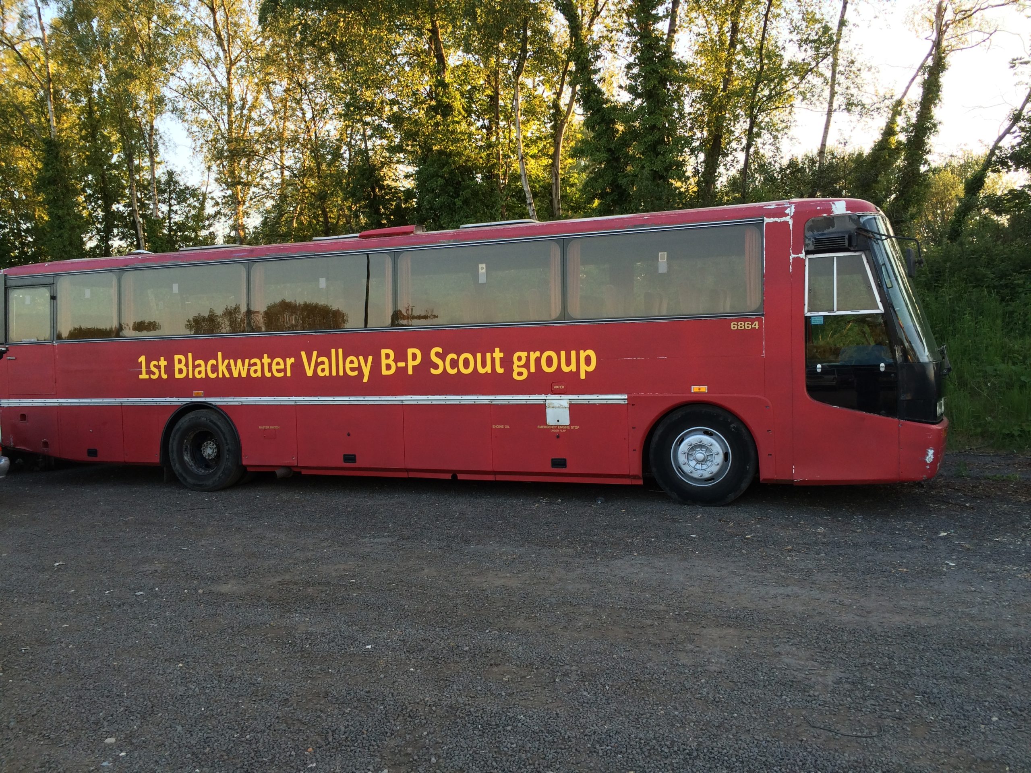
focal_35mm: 29
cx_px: 516
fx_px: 864
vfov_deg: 48.2
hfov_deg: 61.7
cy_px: 386
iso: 40
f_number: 2.2
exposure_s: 1/120
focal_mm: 4.15
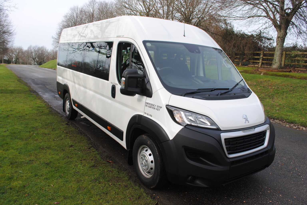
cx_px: 154
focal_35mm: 27
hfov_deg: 67.3
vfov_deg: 48.0
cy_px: 102
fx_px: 231
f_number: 6.3
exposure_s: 1/160
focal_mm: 18
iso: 100
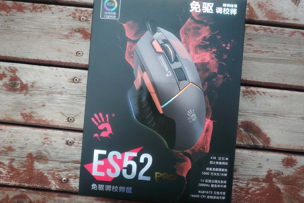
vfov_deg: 38.9
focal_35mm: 34
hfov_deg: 55.8
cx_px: 154
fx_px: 287
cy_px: 100
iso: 125
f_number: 2
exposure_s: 1/100
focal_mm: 4.5
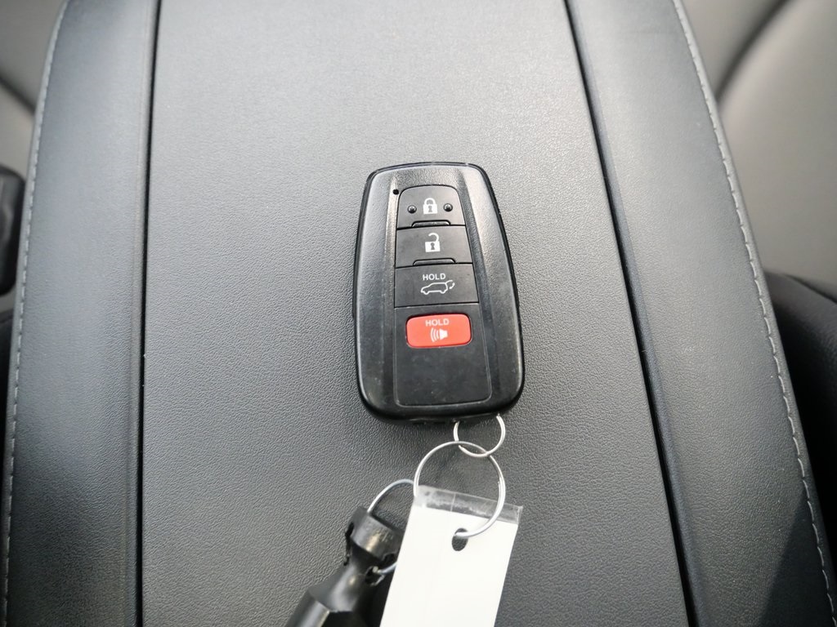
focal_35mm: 24
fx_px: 580
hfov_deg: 71.6
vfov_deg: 56.8
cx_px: 418
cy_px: 314
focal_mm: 12
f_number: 4
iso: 3200
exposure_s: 1/10
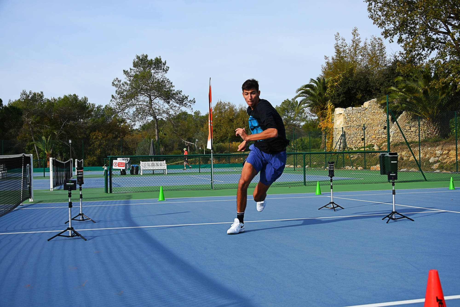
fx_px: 498
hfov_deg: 49.6
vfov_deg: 34.2
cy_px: 154
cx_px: 230
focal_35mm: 39
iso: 200
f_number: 5
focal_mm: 26
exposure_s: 1/1000
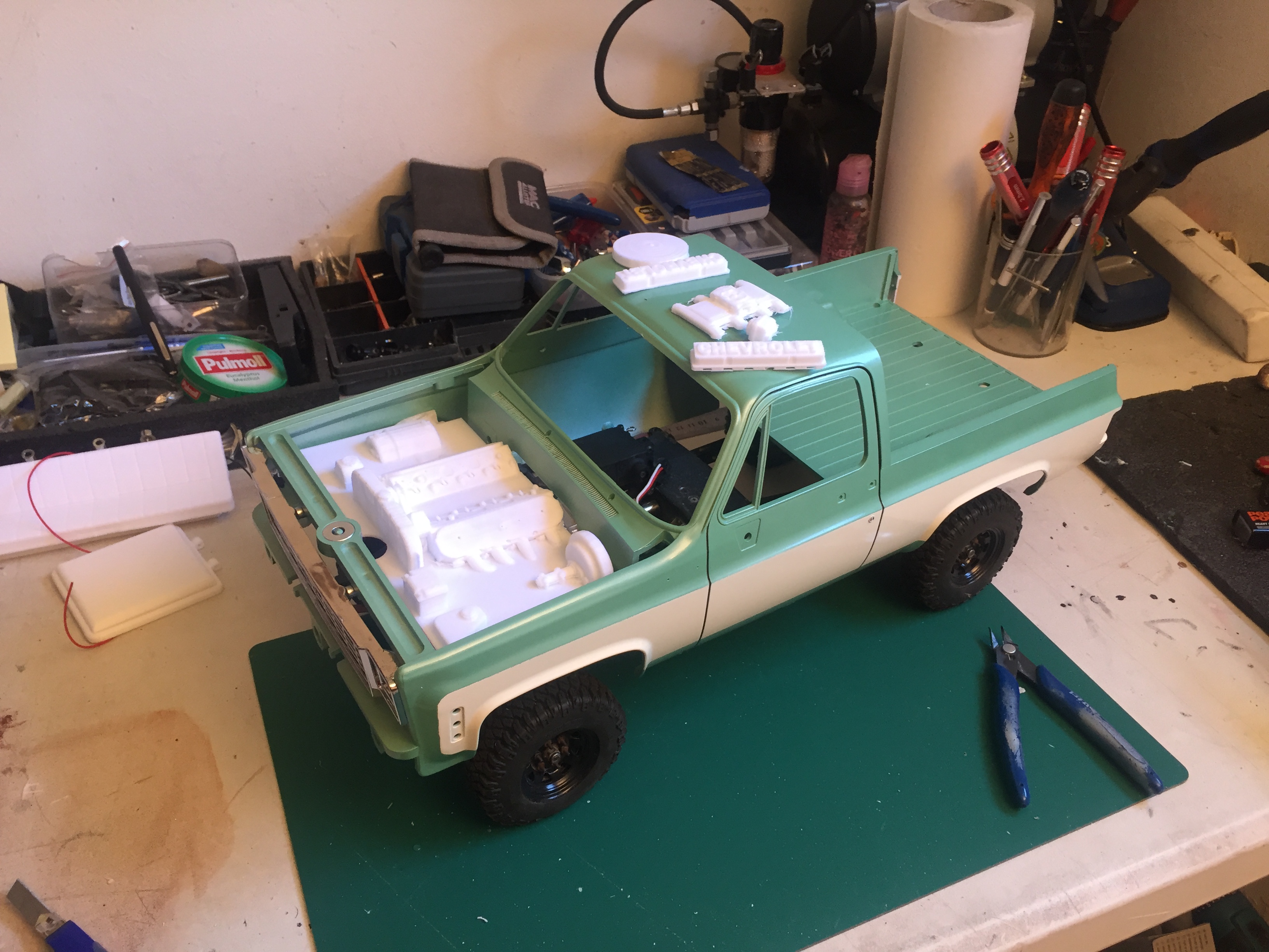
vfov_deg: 48.2
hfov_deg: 61.7
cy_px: 476
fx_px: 1063
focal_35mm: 29
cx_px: 634
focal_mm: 4.15
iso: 50
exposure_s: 1/33
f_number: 2.2
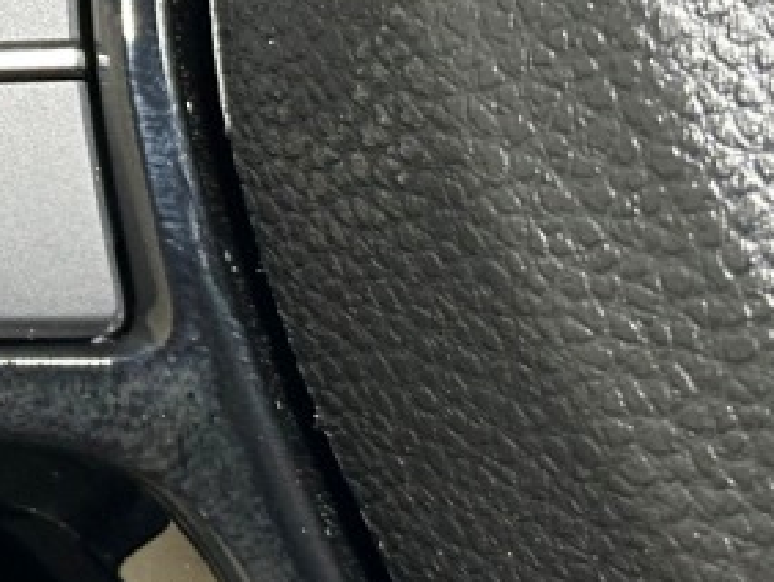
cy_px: -14
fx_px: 3894
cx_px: -338
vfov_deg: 8.5
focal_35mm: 174
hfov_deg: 11.0
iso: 400
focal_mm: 6.86
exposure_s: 1/40
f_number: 1.78
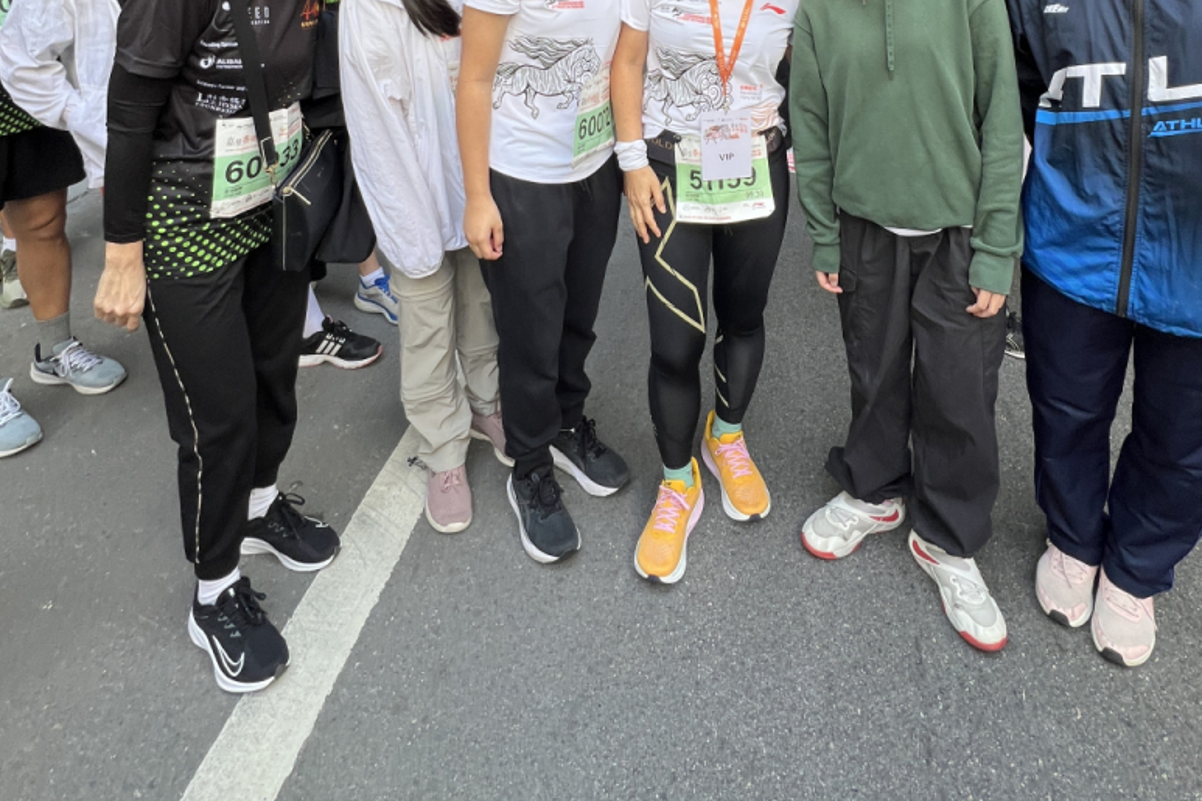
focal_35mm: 21
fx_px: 701
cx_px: 656
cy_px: 19
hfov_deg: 81.0
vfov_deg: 49.7
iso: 40
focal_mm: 1.57
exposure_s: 1/99
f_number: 1.8
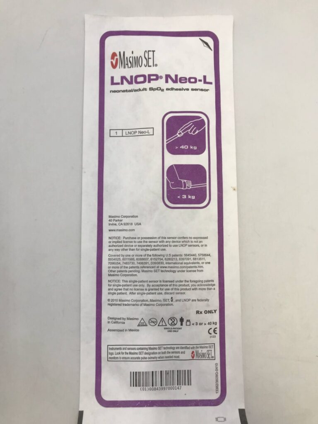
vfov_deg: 63.4
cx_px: 159
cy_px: 212
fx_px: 343
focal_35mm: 28
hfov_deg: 49.7
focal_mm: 3.99
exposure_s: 1/60
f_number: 1.8
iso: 25
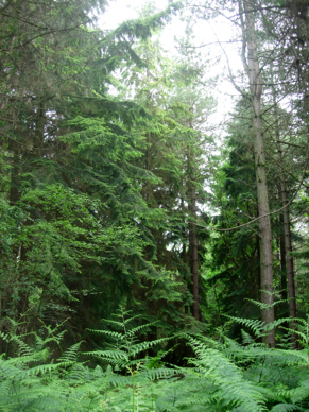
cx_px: 154
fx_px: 452
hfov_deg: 37.7
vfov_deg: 49.0
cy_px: 206
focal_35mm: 38
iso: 64
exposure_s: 1/55.3
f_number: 2.8
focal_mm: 7.8
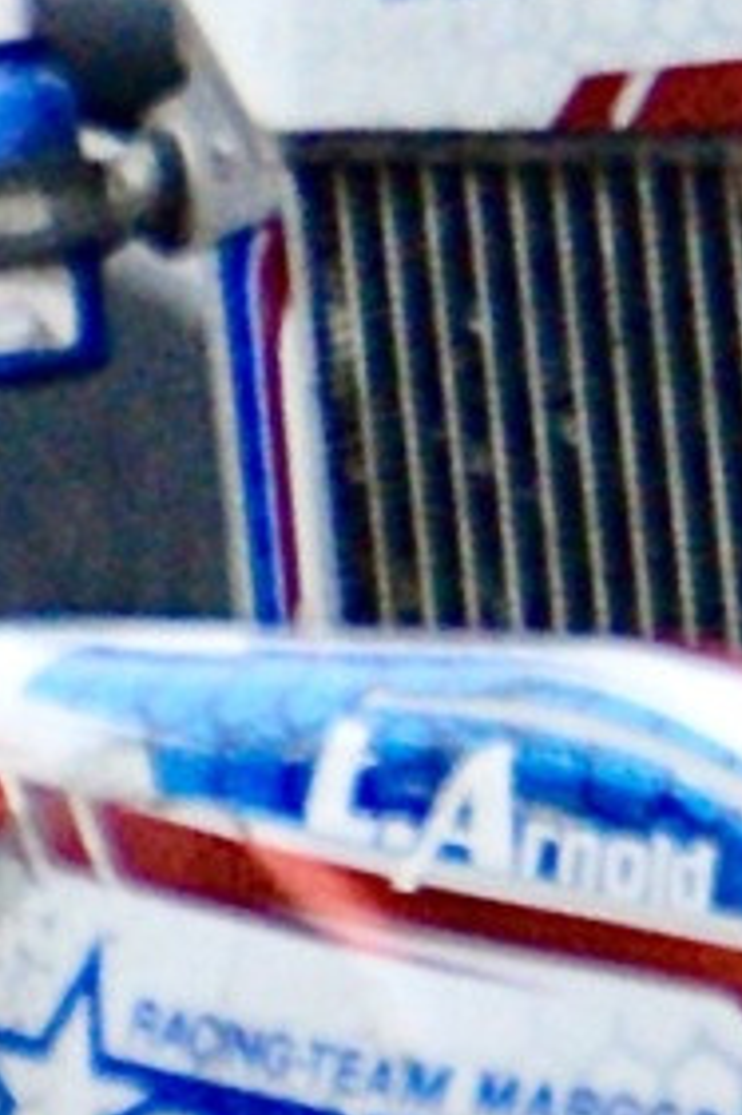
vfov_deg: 0.6
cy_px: -647
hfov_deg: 0.4
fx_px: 105579
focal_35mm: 3411
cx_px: 2853
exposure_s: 1/500
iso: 1600
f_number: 6.3
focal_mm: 250
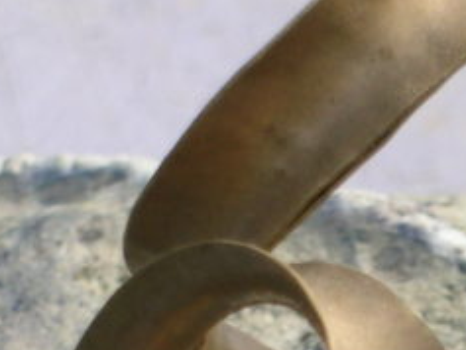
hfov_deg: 3.9
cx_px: 680
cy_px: 499
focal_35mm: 501
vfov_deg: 3.0
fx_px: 6748
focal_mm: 24
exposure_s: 1/116
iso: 50
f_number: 7.3
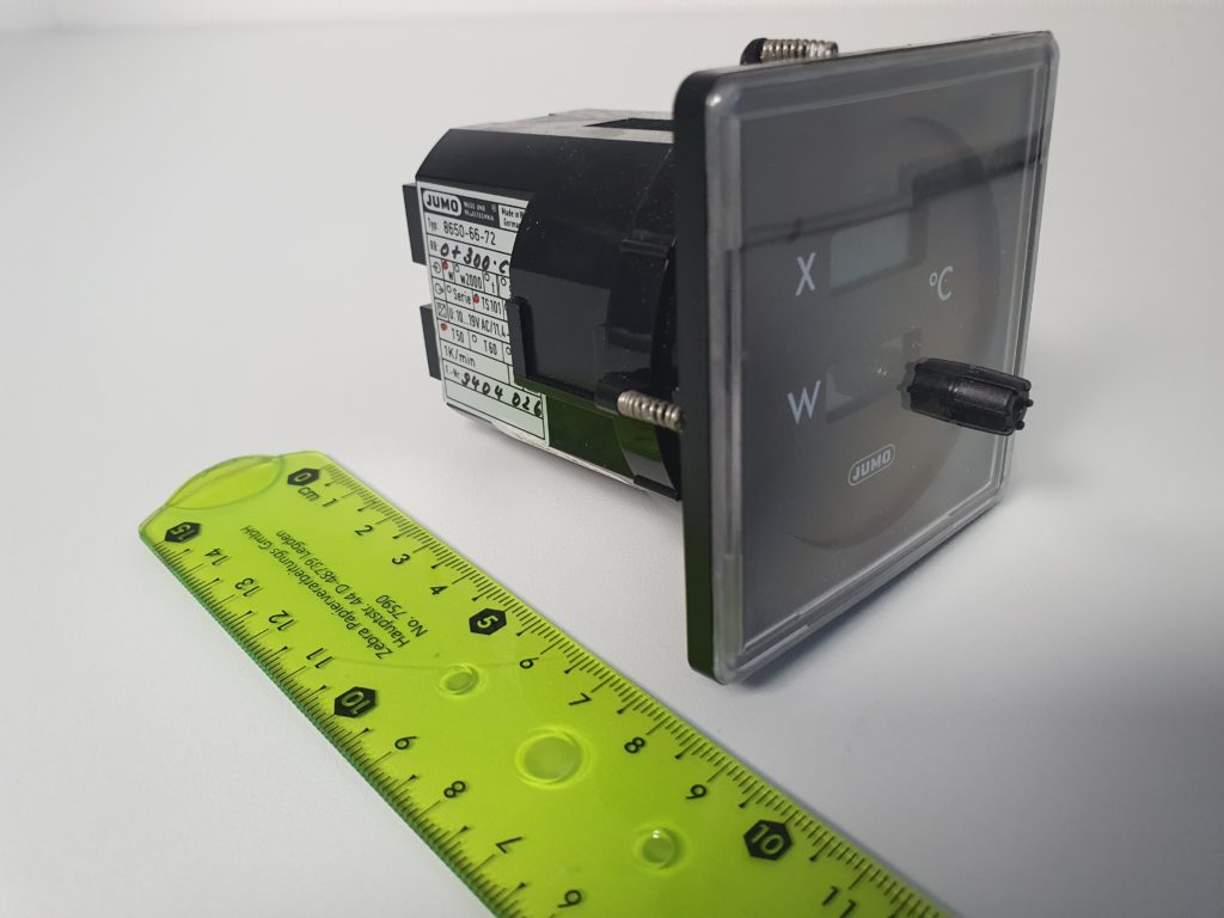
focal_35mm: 26
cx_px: 612
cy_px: 459
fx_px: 919
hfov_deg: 67.3
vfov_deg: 53.1
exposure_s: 1/50
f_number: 2.4
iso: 320
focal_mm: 4.32
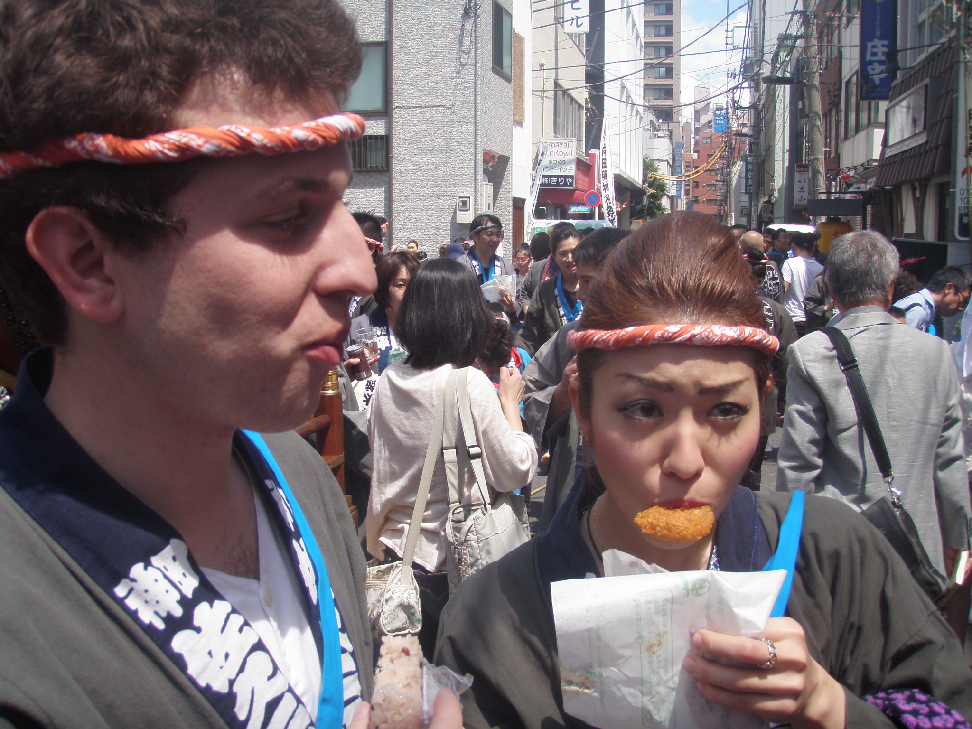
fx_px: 1067
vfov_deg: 37.7
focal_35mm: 38
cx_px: 486
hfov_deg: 49.0
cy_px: 364
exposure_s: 1/400
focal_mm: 6.7
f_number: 3.5
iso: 80
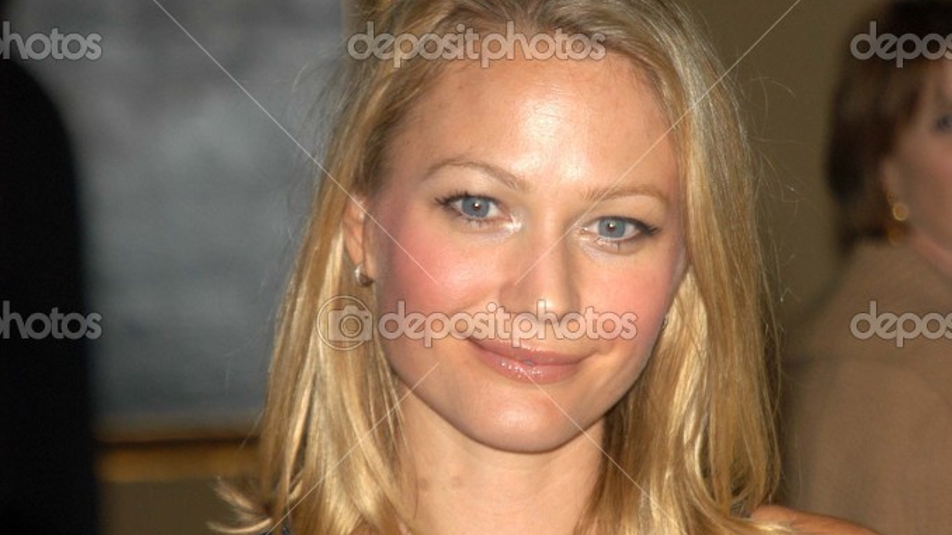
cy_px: 325
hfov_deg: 7.5
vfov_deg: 4.2
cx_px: 476
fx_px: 7294
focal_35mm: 289
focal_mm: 122
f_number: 7.1
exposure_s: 1/180
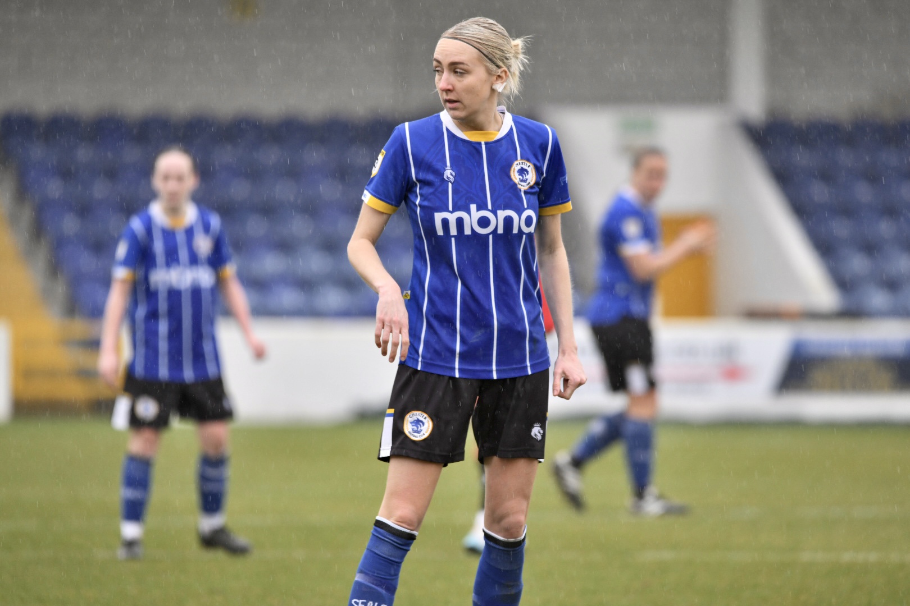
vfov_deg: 3.1
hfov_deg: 4.6
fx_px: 11374
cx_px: 455
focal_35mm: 450
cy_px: 303
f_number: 6
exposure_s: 1/400
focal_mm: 450
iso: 800
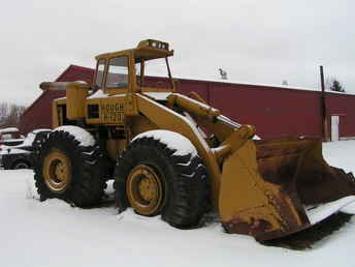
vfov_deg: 37.7
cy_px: 134
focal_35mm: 38
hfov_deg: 49.0
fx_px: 390
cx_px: 178
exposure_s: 1/200
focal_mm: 5.8
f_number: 5.6
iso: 50
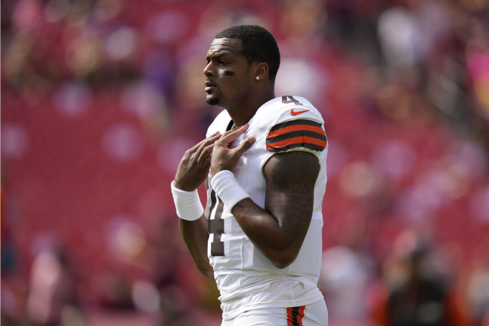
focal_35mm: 400
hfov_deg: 5.2
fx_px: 5432
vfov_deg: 3.4
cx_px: 244
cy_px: 163
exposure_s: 1/3200
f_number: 2.8
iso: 320
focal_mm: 400
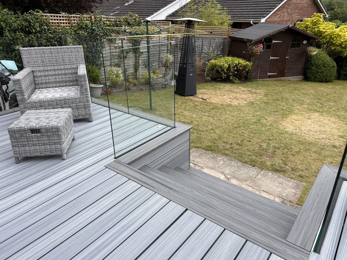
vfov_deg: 53.1
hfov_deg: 67.3
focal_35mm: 26
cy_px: 130
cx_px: 174
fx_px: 261
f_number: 1.5
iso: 50
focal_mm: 5.7
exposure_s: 1/2008
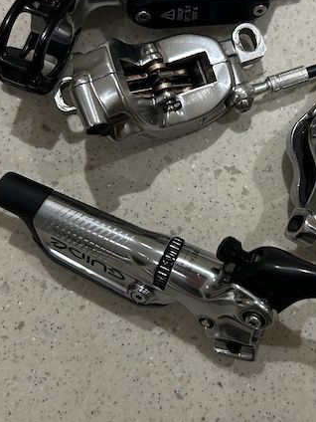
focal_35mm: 49
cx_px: 214
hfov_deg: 29.4
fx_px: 596
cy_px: 170
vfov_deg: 38.8
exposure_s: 1/50
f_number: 1.5
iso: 100
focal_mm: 5.7
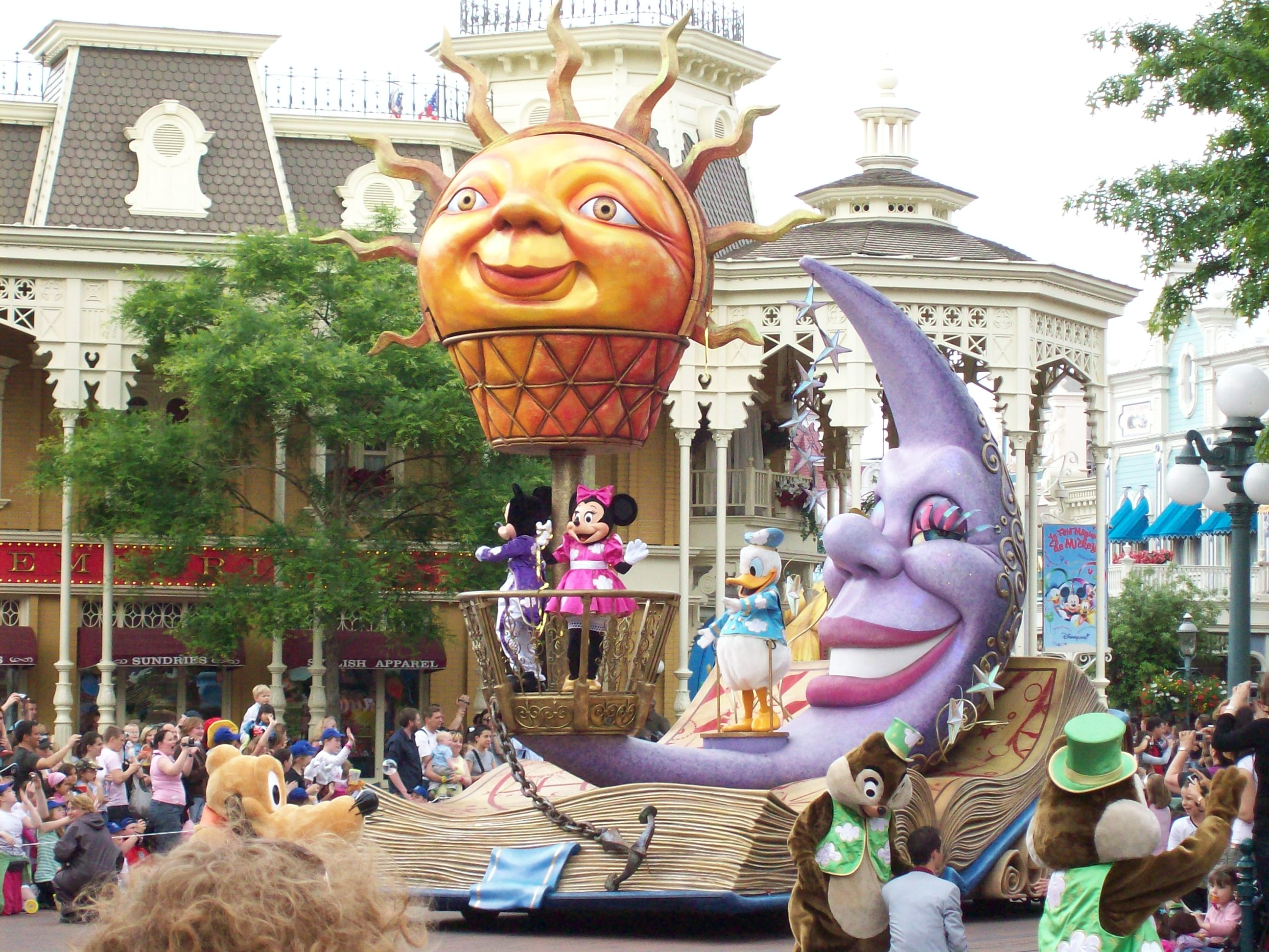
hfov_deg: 18.2
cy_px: 476
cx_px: 634
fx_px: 3959
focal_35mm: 108
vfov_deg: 13.7
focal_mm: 18
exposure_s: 1/318
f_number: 4.8
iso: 200
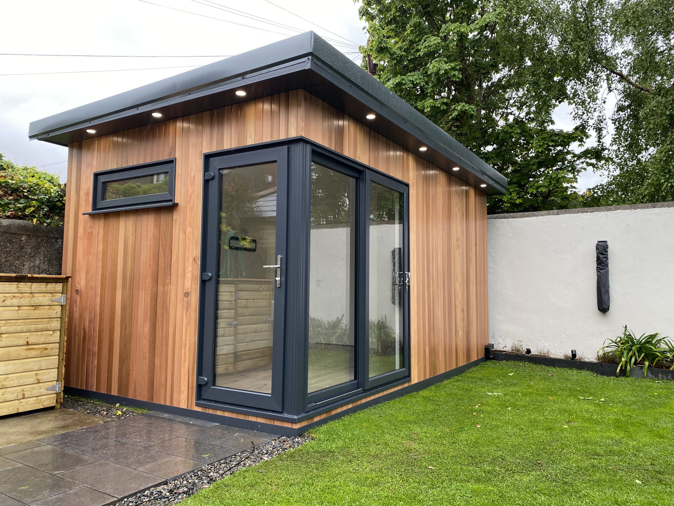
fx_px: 506
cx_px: 337
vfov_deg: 53.1
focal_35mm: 26
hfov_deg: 67.3
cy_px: 253
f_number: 1.8
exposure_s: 1/128
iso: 32
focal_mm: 4.25
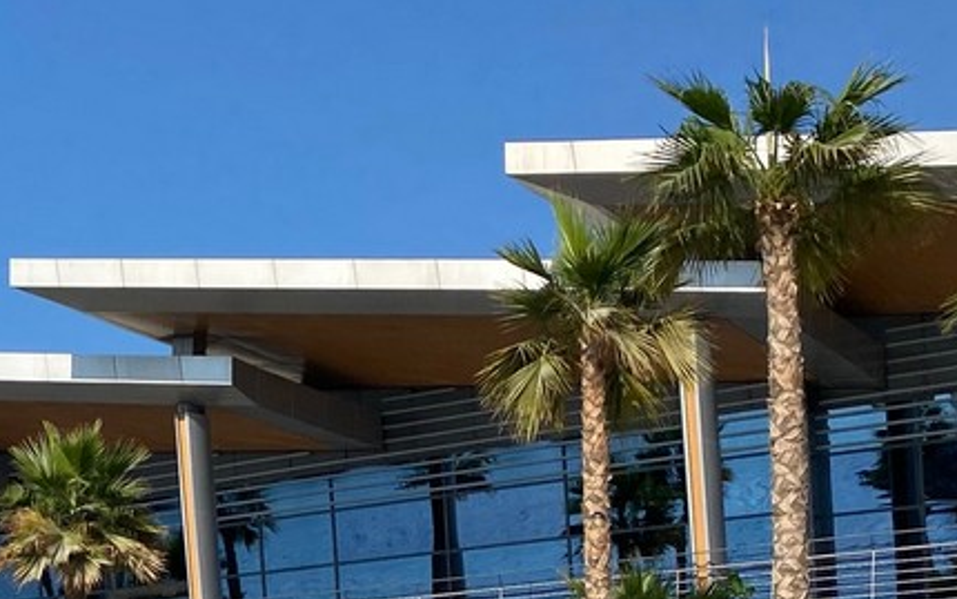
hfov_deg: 23.6
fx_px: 2139
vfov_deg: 15.1
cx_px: -109
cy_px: 811
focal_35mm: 82
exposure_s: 1/3205
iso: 32
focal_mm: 4.25
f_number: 1.8
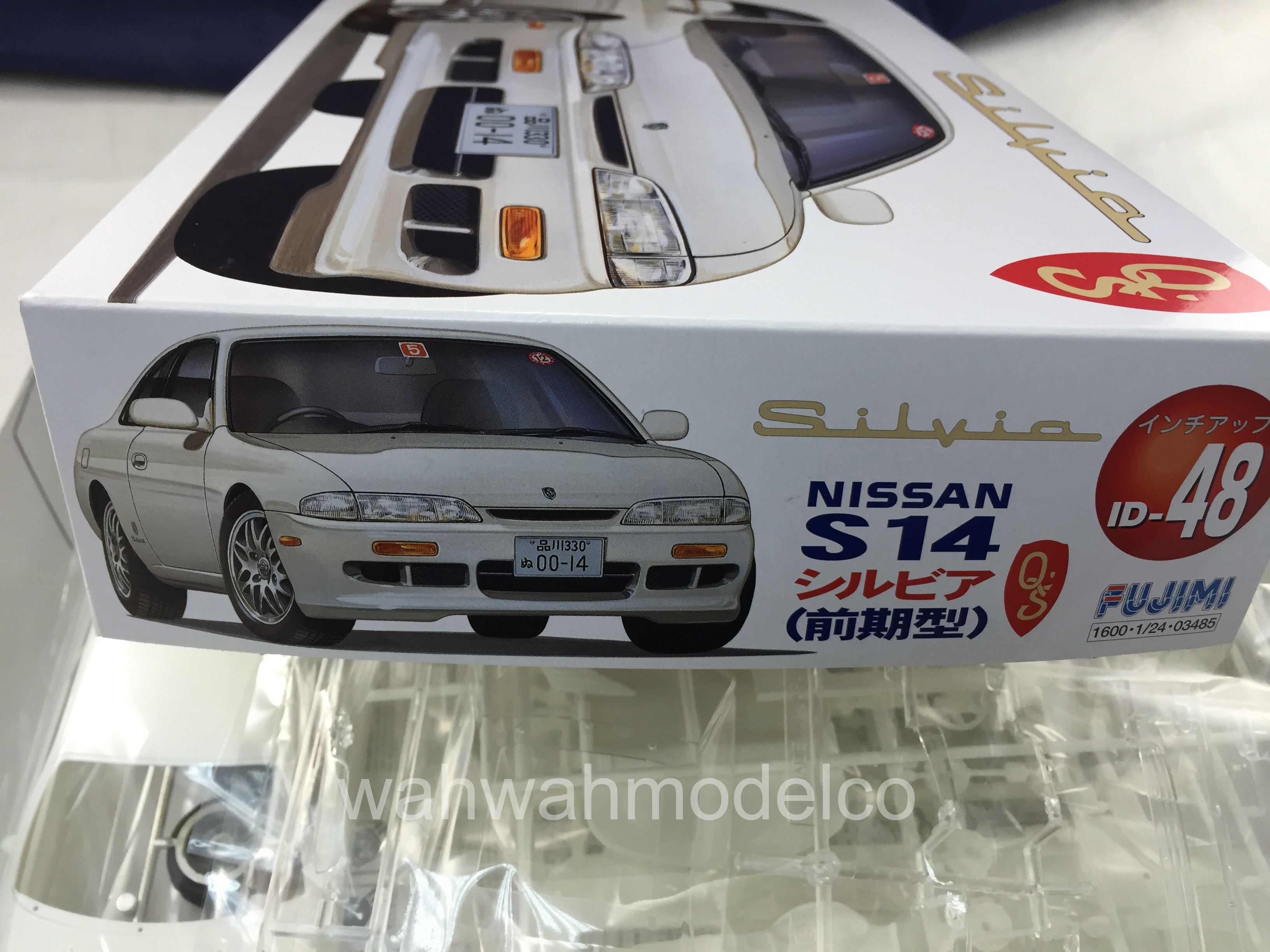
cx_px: 635
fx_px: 1064
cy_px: 476
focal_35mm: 29
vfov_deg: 48.2
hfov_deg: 61.7
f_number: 2.2
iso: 32
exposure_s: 1/33
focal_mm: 4.15
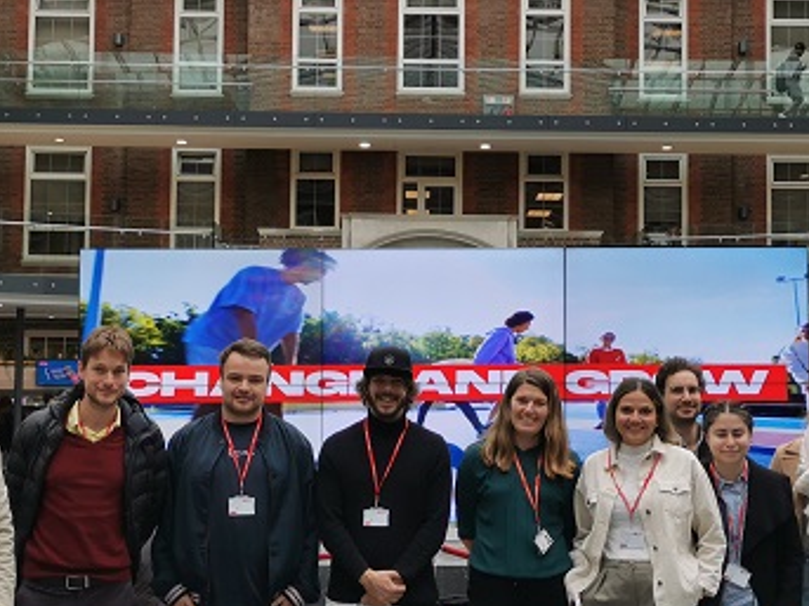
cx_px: 436
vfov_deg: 23.3
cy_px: 290
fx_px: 1472
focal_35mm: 63
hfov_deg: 30.7
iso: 50
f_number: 1.8
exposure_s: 1/245
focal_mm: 5.58
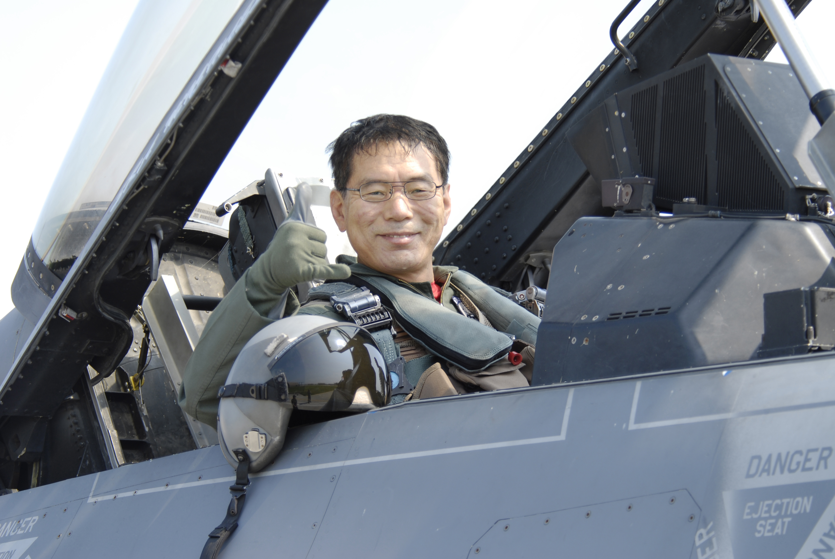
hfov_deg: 13.4
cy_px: 280
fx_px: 3553
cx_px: 418
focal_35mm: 153
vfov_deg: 9.0
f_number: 5
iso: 100
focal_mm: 102
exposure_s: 1/160
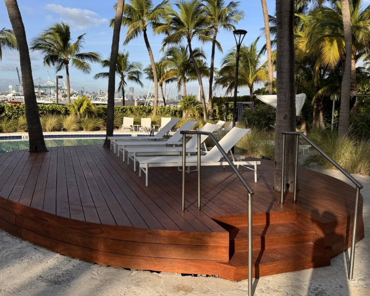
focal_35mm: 32
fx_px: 350
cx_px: 185
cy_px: 135
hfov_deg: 55.7
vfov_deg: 45.7
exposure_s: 1/3802
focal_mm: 6.86
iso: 80
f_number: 1.78
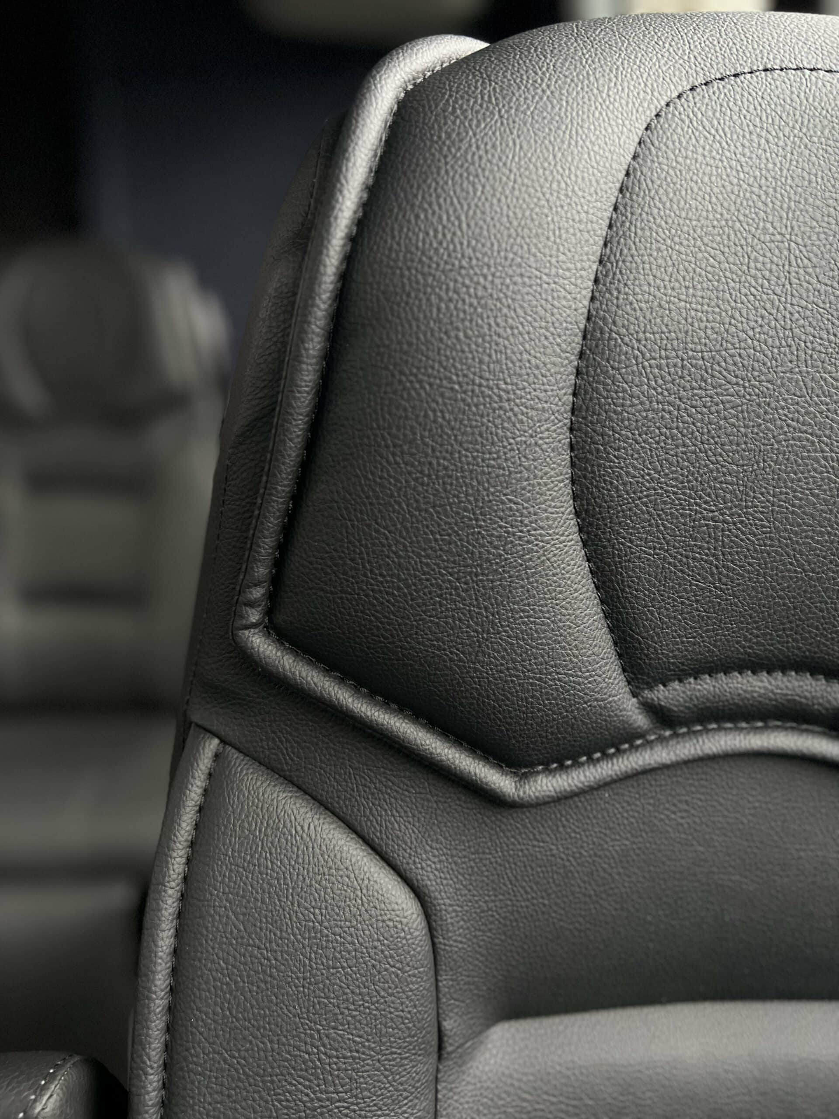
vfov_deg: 67.3
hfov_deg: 53.1
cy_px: 560
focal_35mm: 26
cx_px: 420
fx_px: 840
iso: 400
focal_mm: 5.7
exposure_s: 1/60
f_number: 1.5
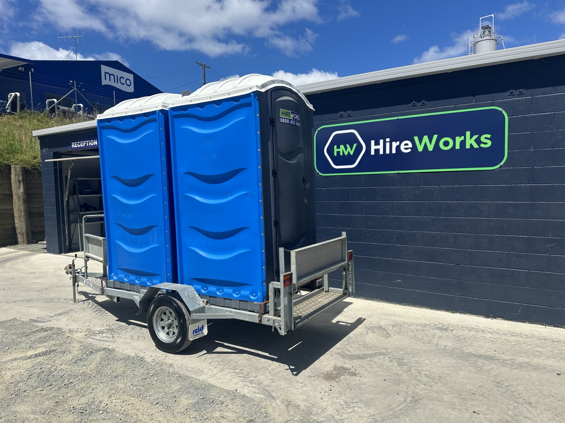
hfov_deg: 71.6
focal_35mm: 24
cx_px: 282
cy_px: 212
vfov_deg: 56.8
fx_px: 392
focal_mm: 6.86
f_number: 1.78
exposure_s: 1/6211
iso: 80
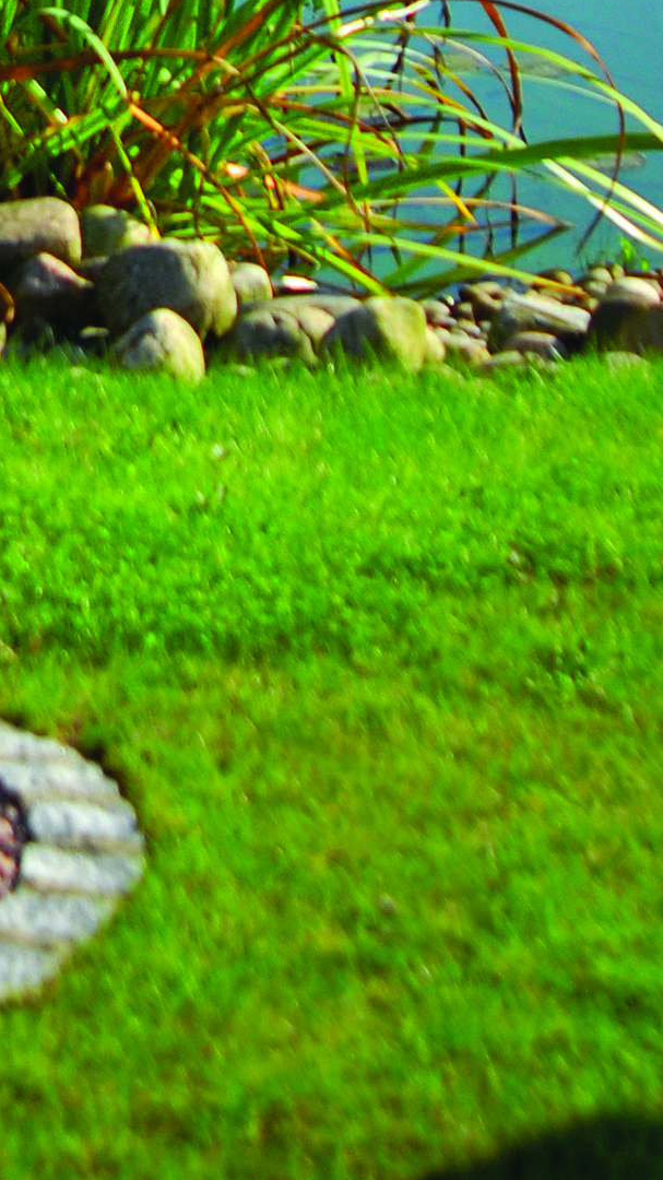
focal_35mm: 158
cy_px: -575
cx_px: -386
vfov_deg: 12.9
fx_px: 4941
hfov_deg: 7.5
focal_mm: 28
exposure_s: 1/1600
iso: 200
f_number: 4
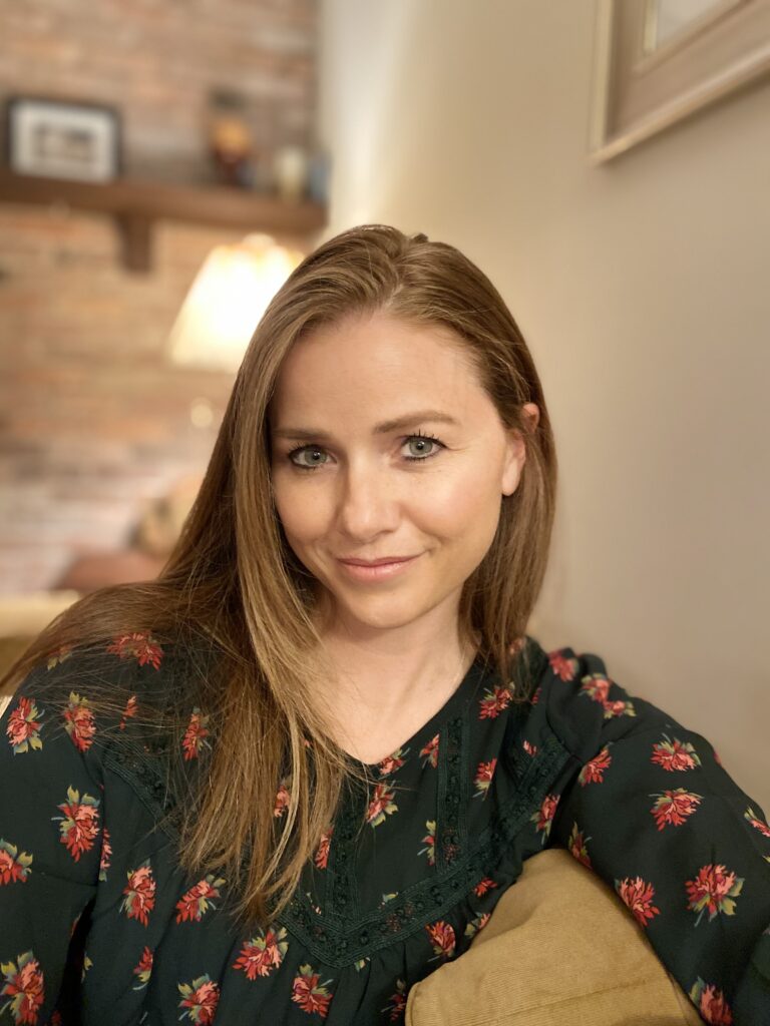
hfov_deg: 53.1
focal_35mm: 26
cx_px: 385
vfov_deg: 67.3
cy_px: 513
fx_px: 771
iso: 640
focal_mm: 4.25
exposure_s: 1/30
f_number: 1.8
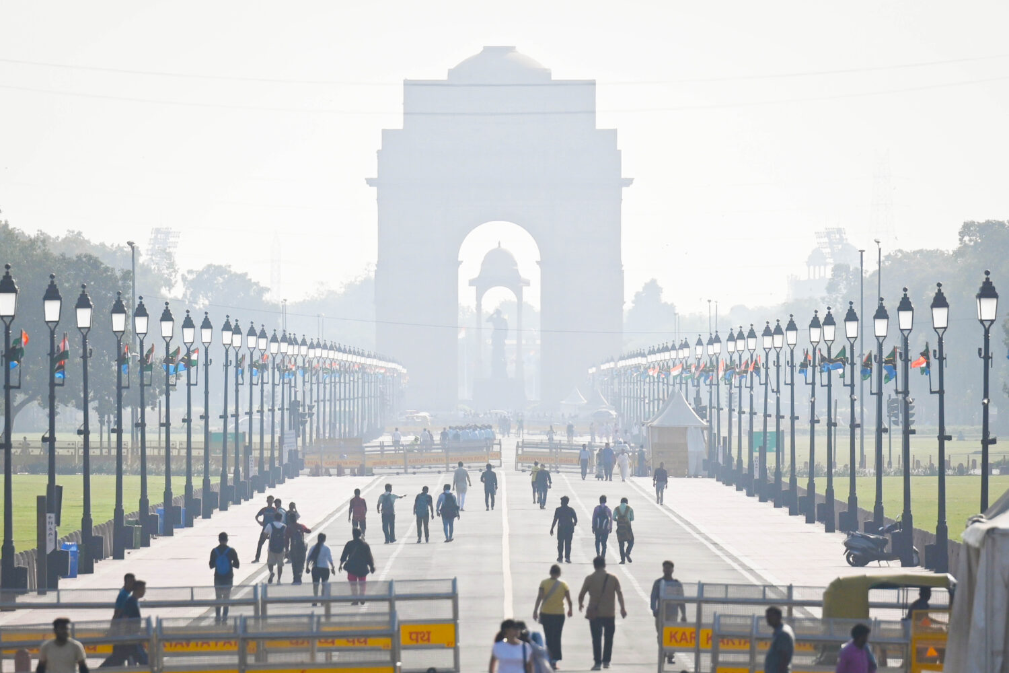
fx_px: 5605
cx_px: 504
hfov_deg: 10.3
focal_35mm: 200
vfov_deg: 6.9
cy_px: 336
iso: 100
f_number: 2.8
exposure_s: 1/5000
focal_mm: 200
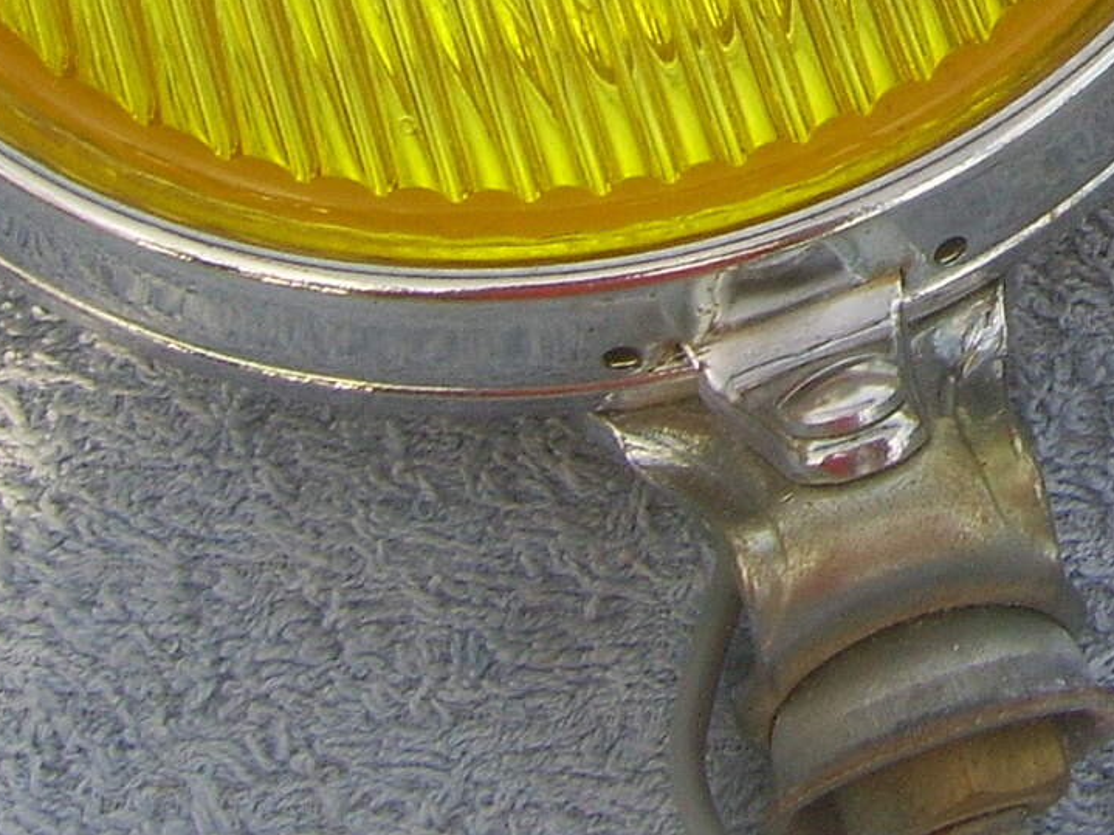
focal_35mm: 137
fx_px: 4408
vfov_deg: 10.5
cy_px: -409
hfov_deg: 13.9
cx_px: 1418
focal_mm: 7.8
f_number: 5.7
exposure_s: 1/80
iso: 50
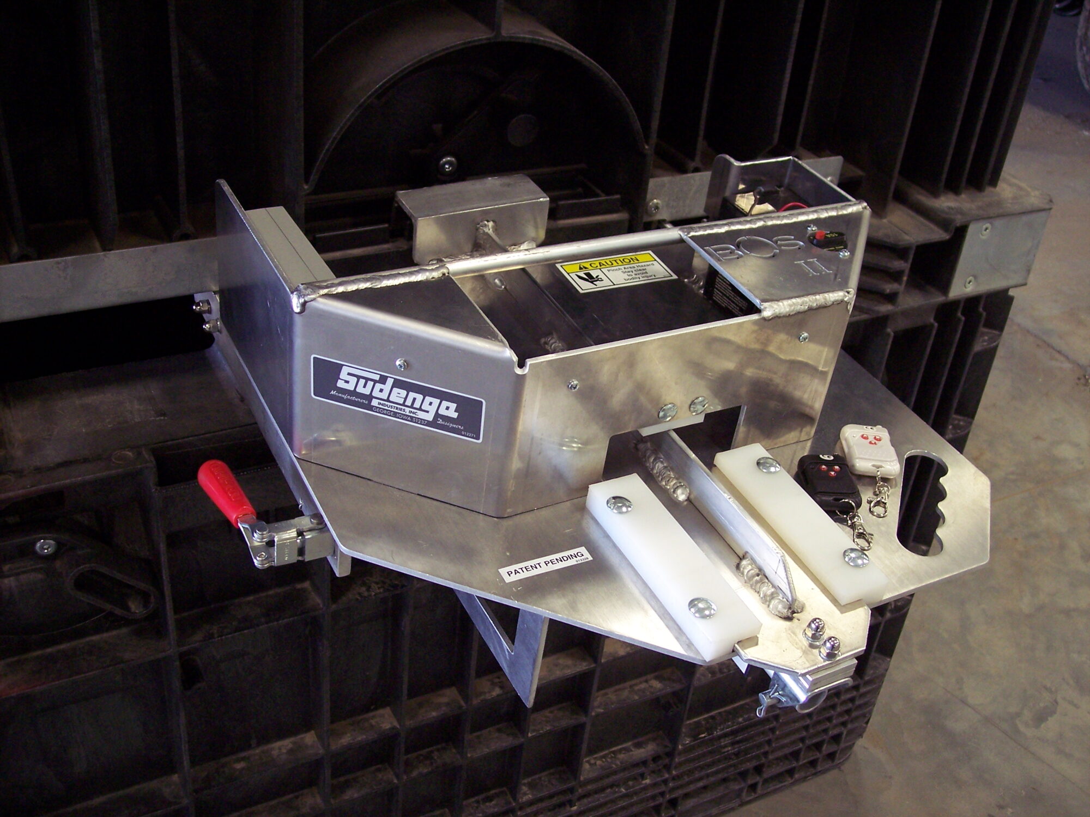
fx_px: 1228
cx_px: 545
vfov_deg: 36.8
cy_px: 408
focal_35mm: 39
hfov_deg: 47.9
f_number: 3.4
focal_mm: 8
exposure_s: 1/30
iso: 200
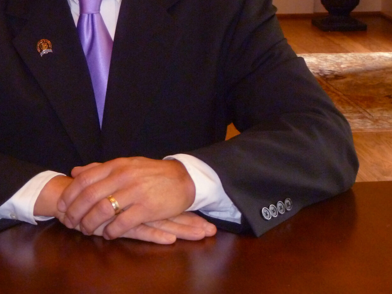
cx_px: 90
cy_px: -5
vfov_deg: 12.4
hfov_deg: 16.6
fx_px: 1336
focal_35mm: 118
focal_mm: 10.2
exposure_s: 1/30
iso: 400
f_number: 4
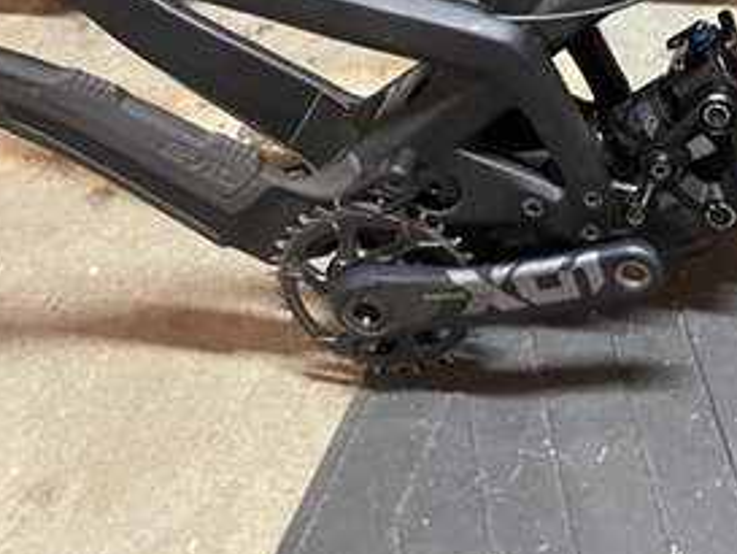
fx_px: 1299
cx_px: 777
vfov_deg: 22.7
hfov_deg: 29.1
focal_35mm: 61
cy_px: -54
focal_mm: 4.2
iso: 800
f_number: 1.6
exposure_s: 1/30
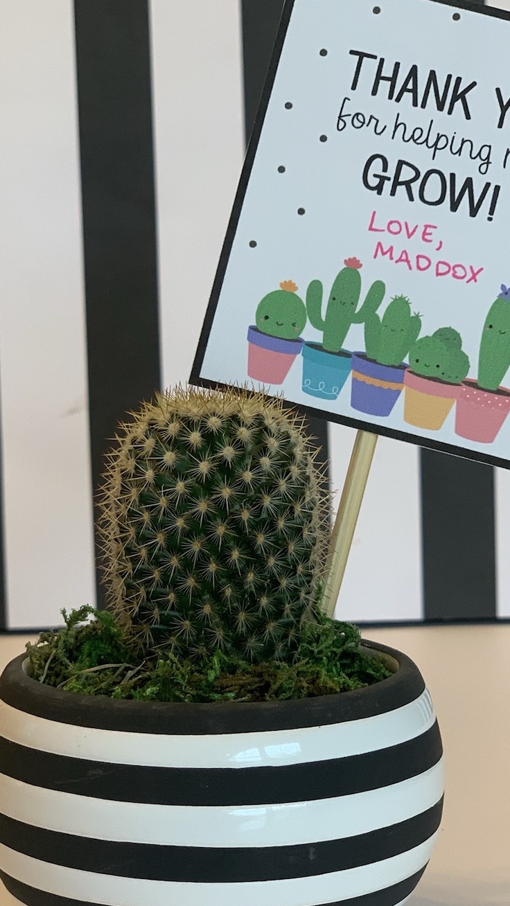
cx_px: 231
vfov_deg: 26.8
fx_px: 1899
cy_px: 496
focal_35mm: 79
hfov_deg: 15.3
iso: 64
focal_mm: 6
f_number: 2.4
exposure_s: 1/60
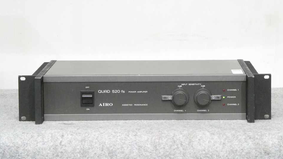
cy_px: 92
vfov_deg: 8.9
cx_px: 141
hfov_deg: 15.8
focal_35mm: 136
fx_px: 1020
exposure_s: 1/40
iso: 1600
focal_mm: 22.3
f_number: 5.2
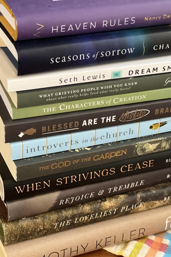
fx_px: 577
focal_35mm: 81
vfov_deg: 25.1
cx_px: 94
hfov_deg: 16.9
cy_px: 130
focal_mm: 9
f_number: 2.8
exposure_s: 1/29
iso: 400
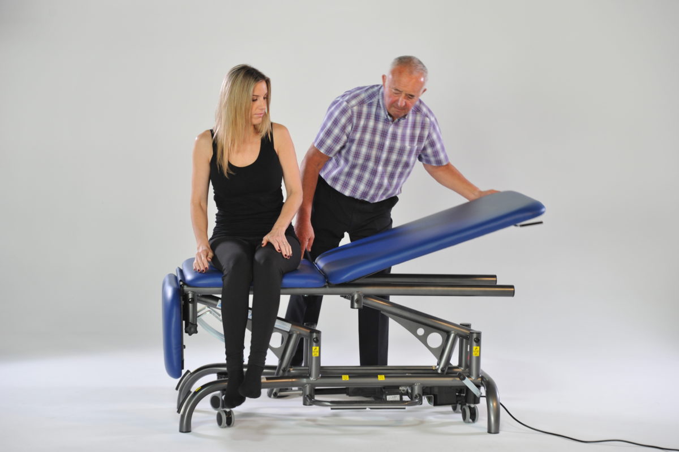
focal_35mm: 90
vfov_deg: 15.2
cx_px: 340
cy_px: 226
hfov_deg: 22.6
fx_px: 1696
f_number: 4.5
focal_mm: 90
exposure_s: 1/80
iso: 1250
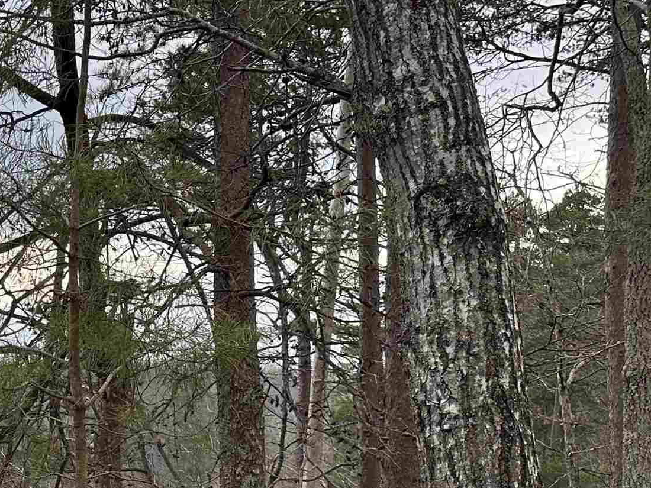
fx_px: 1260
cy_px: 473
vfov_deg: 21.3
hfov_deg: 26.5
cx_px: -82
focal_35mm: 67
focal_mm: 6.86
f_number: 1.78
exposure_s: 1/718
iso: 80
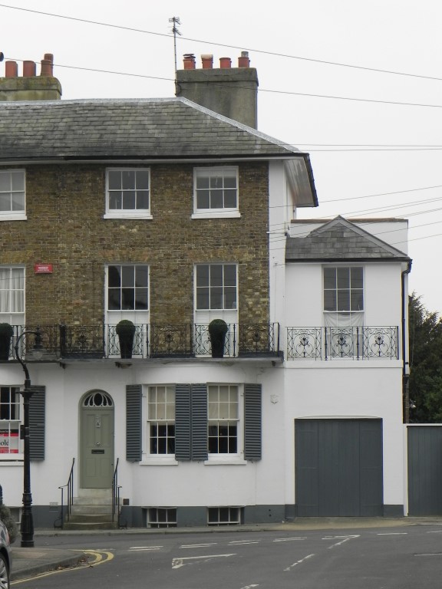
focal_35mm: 117
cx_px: 221
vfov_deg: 16.8
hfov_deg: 12.7
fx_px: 1992
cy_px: 294
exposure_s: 1/186
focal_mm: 20.8
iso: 160
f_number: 5
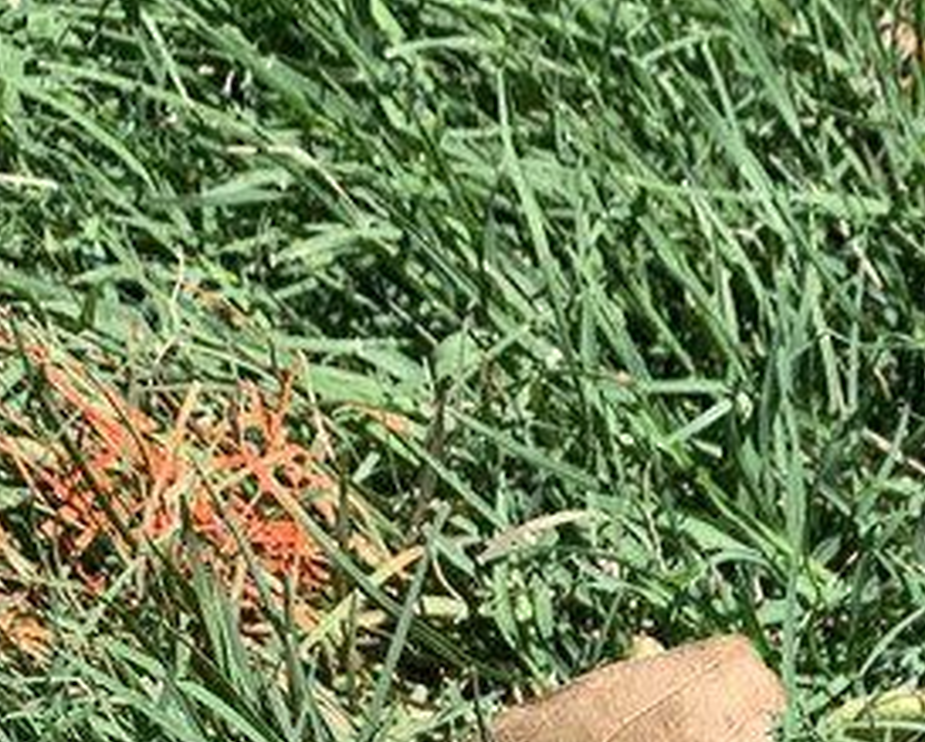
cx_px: 1123
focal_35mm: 99
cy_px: 1105
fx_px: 2713
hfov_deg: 18.3
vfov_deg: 14.5
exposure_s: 1/936
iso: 25
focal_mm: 4.25
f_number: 1.8
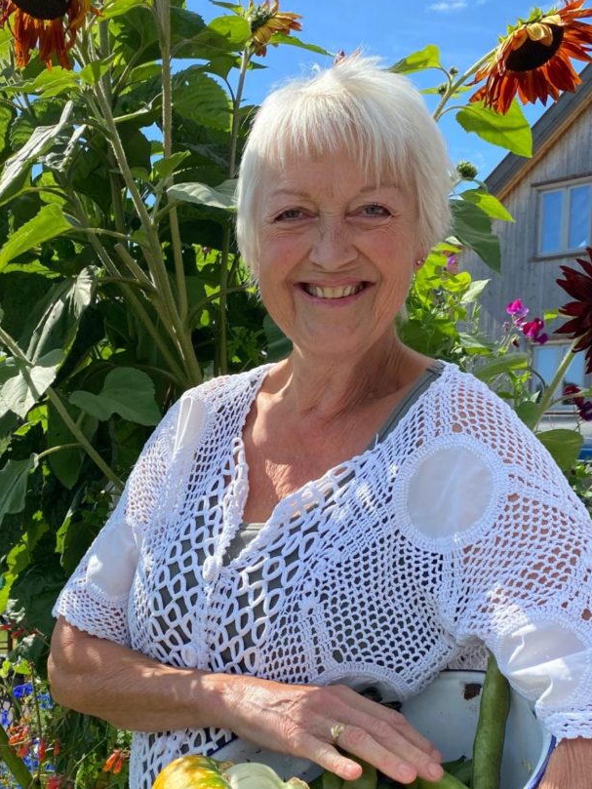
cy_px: 520
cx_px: 178
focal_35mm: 42
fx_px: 957
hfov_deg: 33.9
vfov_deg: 44.2
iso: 32
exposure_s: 1/1754
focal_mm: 4.25
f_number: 1.8
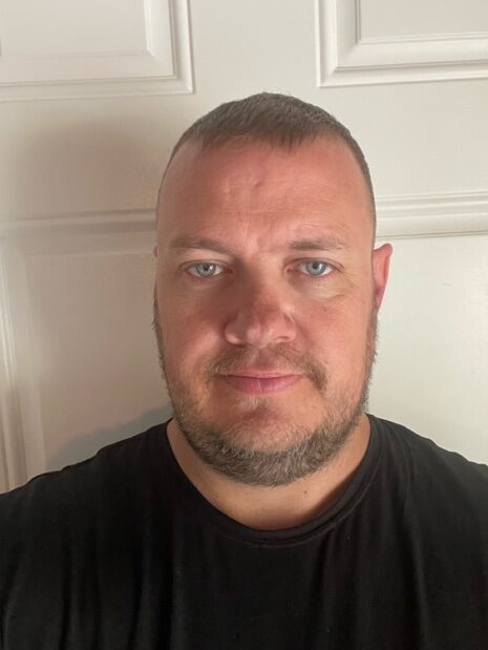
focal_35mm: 31
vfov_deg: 58.3
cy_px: 322
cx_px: 243
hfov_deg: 45.5
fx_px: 582
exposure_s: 1/30
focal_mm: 2.71
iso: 400
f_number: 2.2
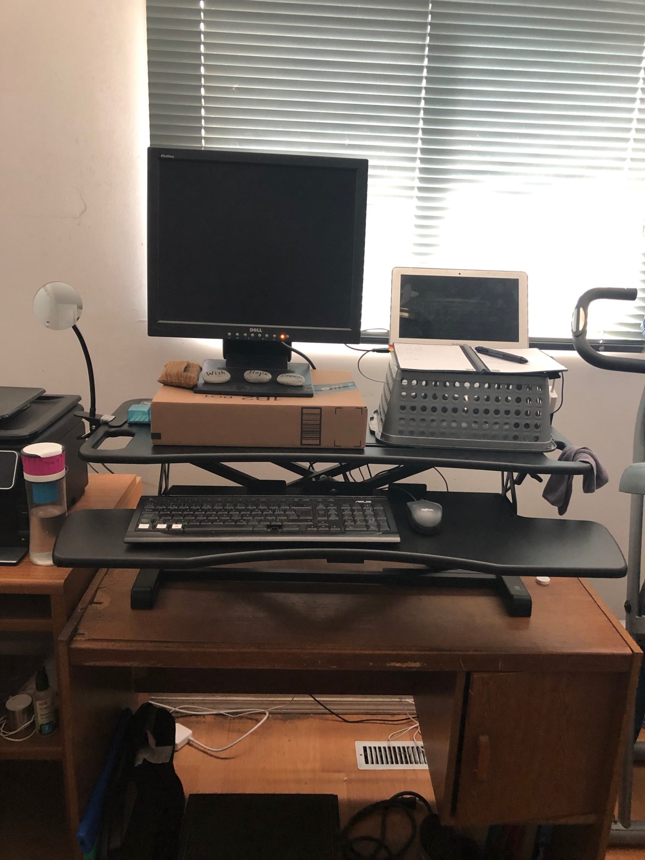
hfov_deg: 49.7
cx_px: 322
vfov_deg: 63.4
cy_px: 430
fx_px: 696
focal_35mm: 28
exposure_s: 1/15
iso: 50
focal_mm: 3.99
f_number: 1.8
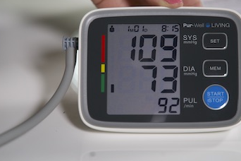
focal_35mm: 158
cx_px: 133
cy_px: 69
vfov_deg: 8.7
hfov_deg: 13.0
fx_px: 1058
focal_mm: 135
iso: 500
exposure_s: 1/160
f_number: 4
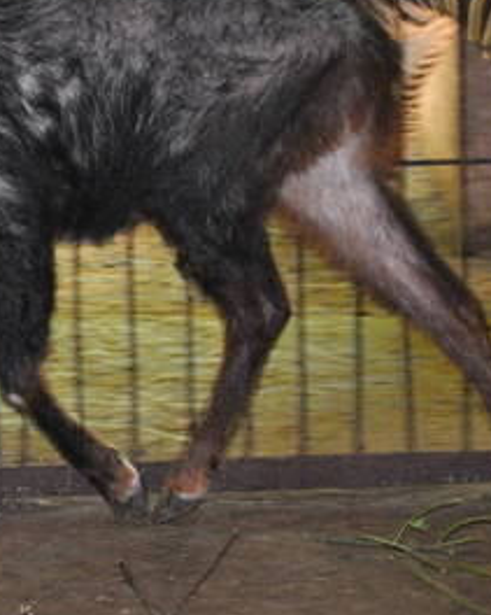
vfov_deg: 8.1
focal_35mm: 239
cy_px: 236
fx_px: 4344
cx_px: 77
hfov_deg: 6.5
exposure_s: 1/60
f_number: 5.3
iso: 800
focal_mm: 70
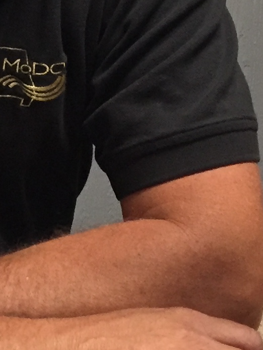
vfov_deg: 14.3
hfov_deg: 10.7
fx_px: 1378
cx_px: -52
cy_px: 5
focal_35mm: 136
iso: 200
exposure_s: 1/30
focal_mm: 4.15
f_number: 2.2
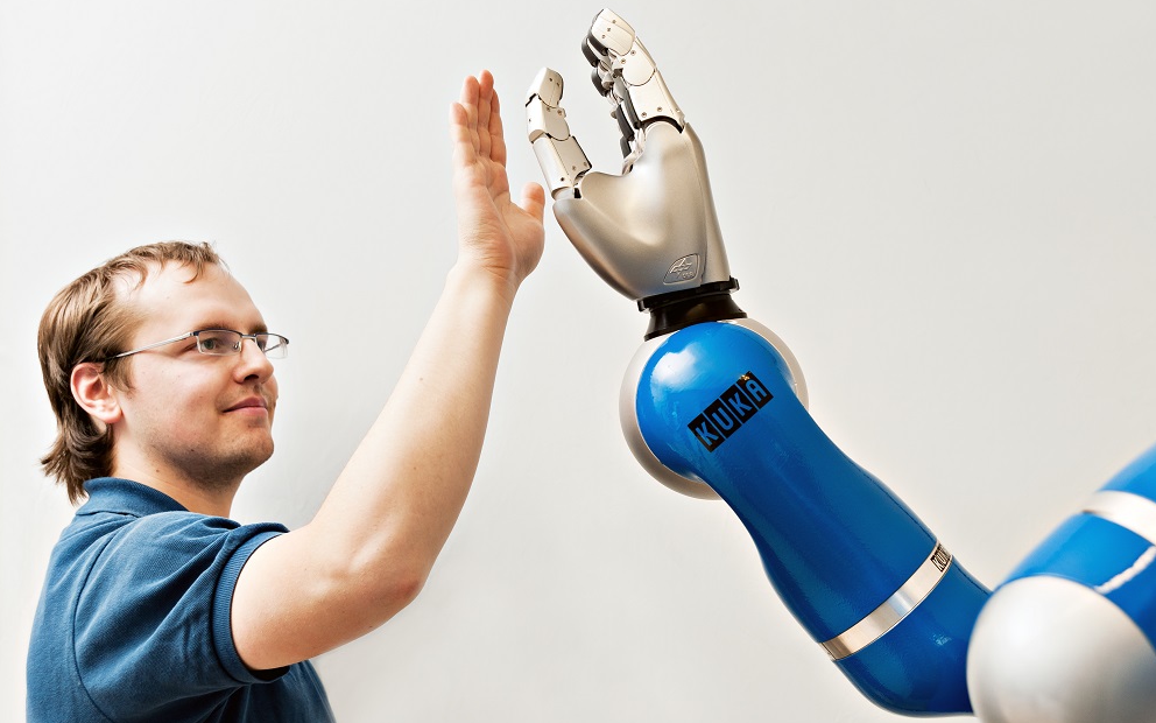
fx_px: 1229
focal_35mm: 39
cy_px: 380
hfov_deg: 50.4
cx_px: 577
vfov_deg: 32.8
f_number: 4.5
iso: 400
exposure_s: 1/160
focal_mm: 38
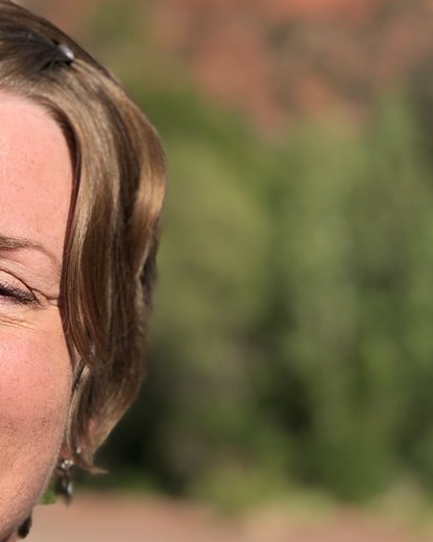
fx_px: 2291
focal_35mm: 143
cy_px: 229
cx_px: 155
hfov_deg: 10.8
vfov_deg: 13.5
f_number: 2.8
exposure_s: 1/889
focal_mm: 6.6
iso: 20
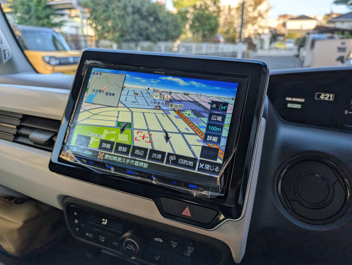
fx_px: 244
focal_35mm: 24
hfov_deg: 71.5
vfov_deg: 56.9
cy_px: 132
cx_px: 176
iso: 19
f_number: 1.68
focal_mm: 6.9
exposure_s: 1/111
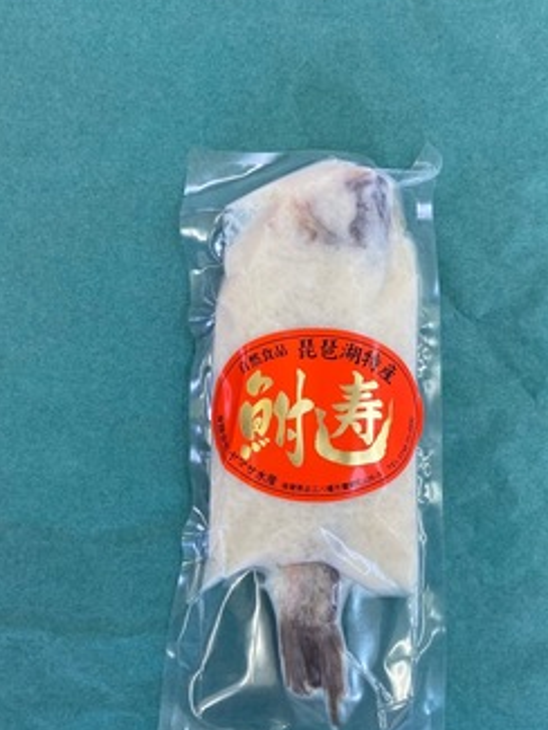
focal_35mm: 40
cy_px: 420
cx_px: 304
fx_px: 844
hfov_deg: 35.9
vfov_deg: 46.6
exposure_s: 1/60
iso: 64
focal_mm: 4.25
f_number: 1.8
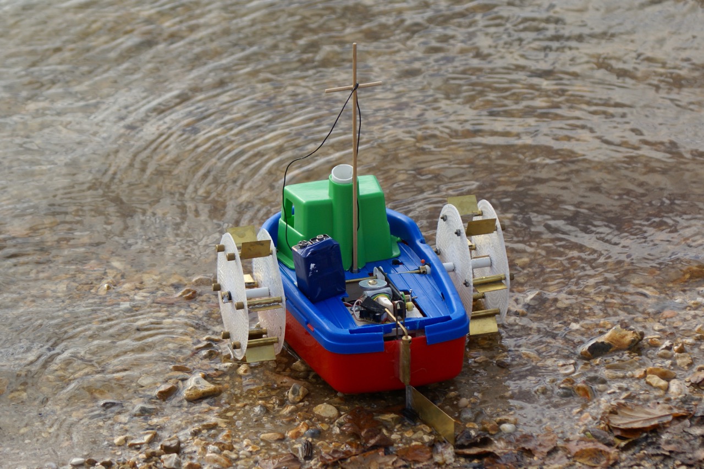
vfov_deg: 9.1
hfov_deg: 13.7
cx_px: 352
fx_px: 2933
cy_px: 234
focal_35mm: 150
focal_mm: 100
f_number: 6.3
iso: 200
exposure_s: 1/500
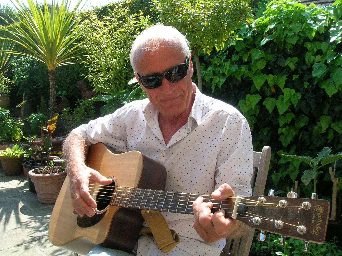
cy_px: 128
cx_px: 171
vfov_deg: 41.7
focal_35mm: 34
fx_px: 336
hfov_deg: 54.0
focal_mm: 5.7
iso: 50
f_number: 4.9
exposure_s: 1/139
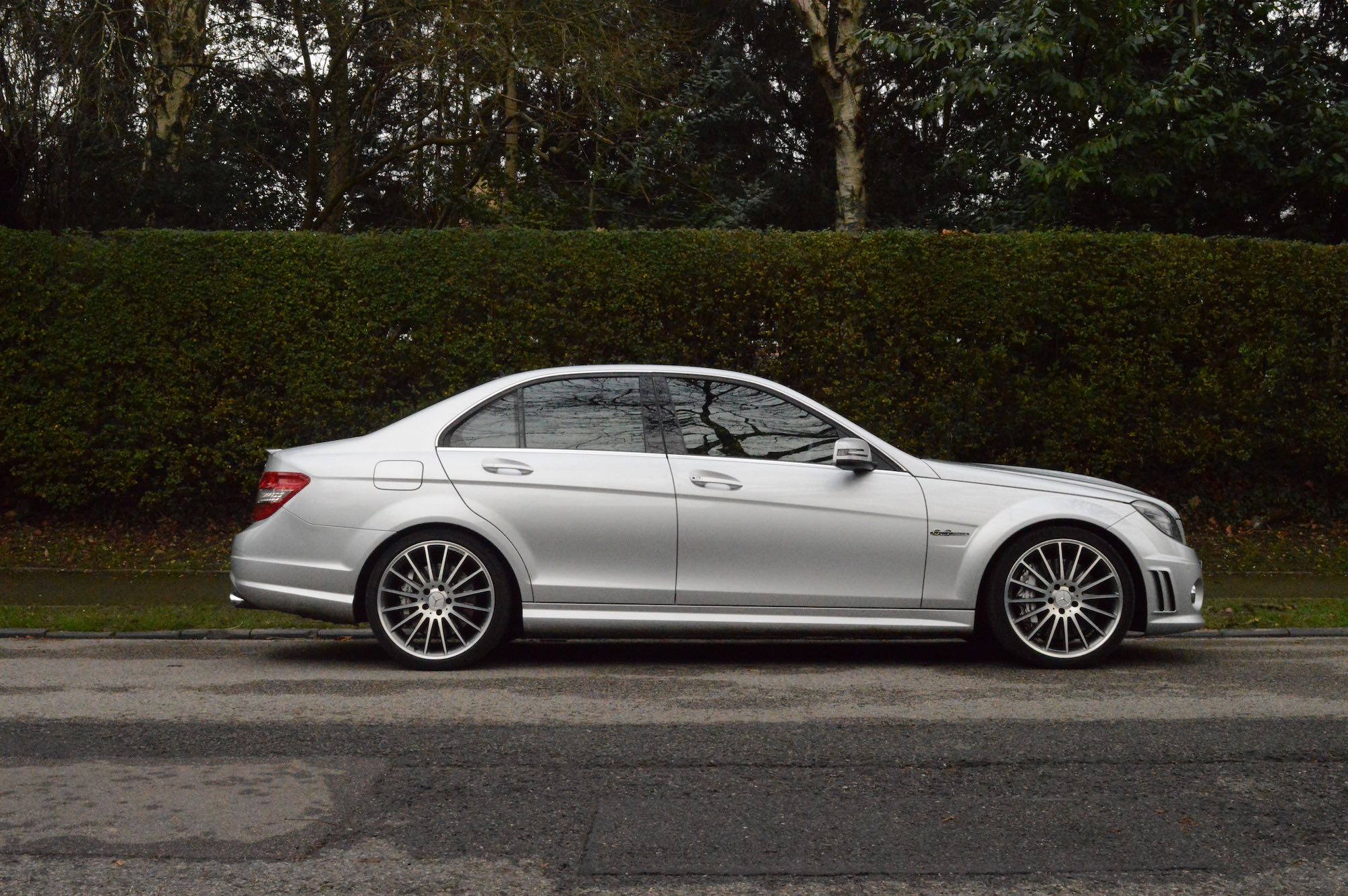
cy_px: 448
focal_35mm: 39
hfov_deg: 49.6
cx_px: 674
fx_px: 1459
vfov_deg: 34.2
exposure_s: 1/640
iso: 6400
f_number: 13
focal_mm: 26
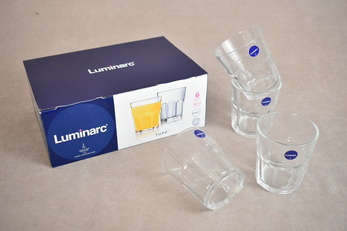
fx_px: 390
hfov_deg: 47.9
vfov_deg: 33.0
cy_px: 116
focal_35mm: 40
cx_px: 174
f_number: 4.5
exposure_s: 1/100
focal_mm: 27
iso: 1600
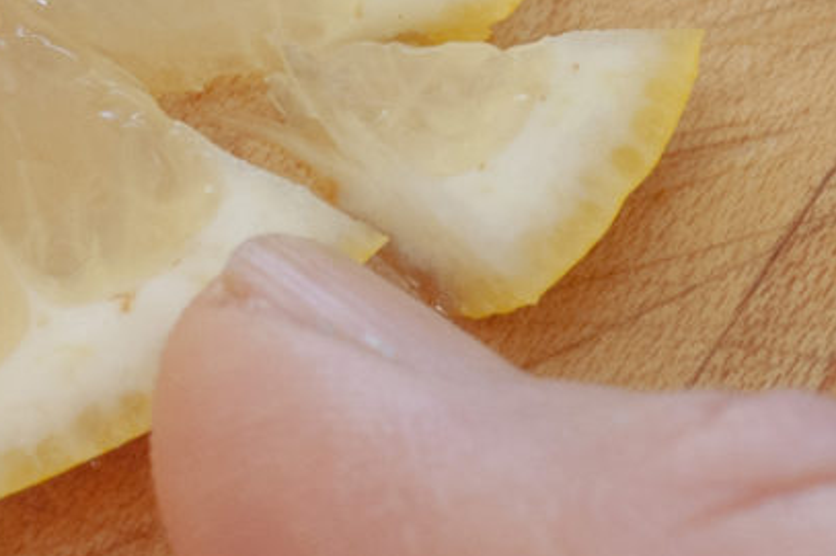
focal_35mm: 491
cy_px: -313
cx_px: -226
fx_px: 11397
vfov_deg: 2.8
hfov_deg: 4.2
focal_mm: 100
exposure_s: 1/50
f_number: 16
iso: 1250
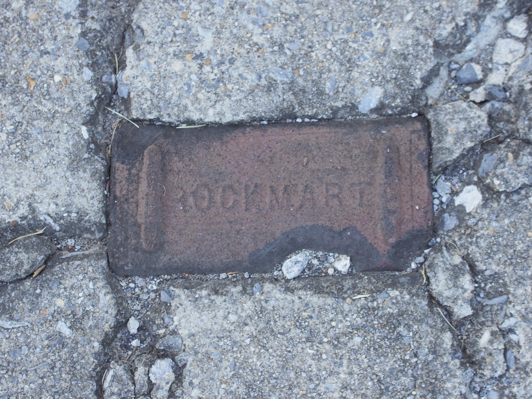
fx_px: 1229
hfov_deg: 24.4
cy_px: 200
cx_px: 266
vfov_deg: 18.4
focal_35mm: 80
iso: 200
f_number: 5.6
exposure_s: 1/80
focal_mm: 40
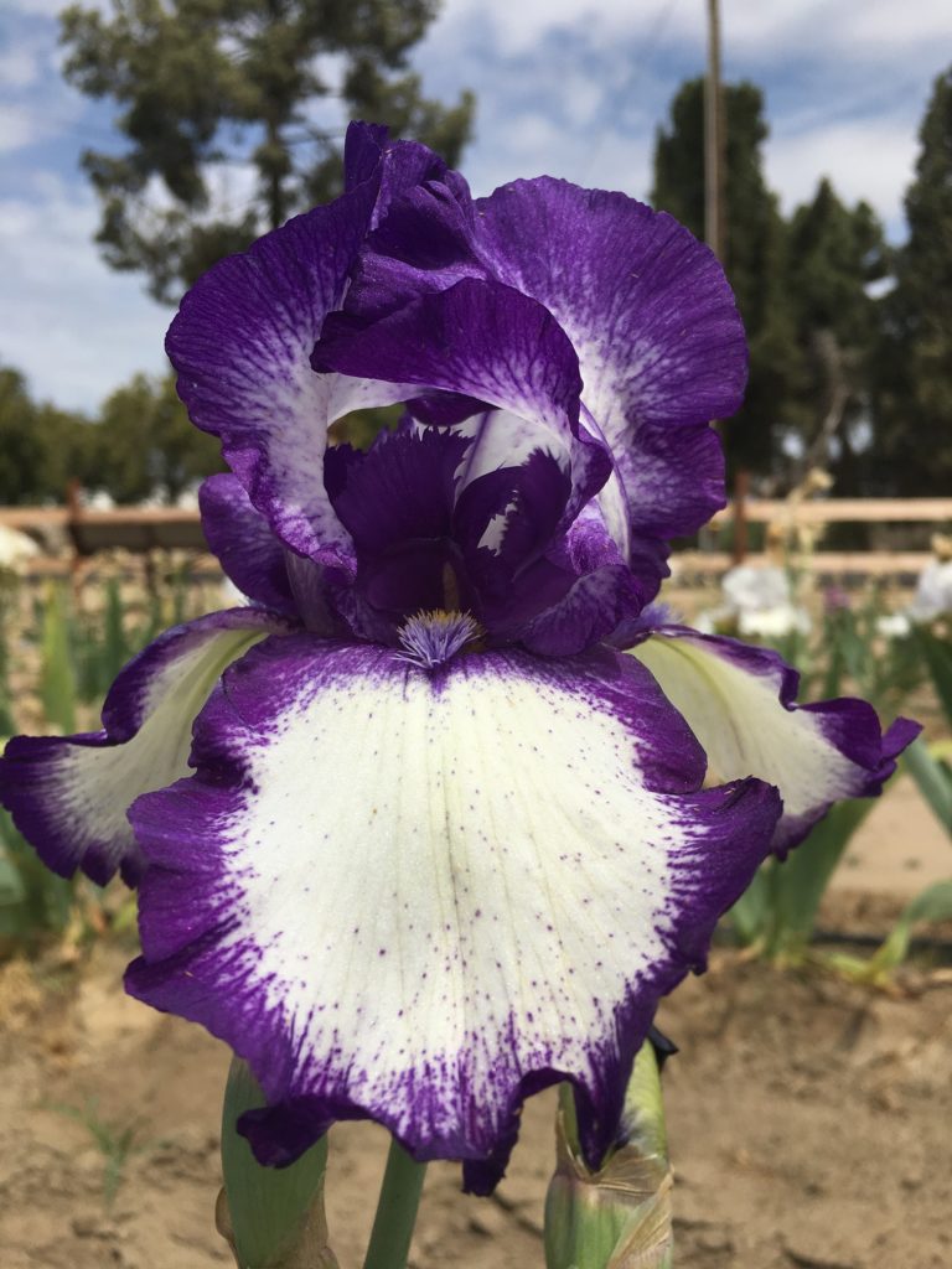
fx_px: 1063
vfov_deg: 61.7
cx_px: 476
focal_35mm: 29
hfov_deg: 48.2
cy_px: 634
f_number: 2.2
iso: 25
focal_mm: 4.15
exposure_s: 1/2959
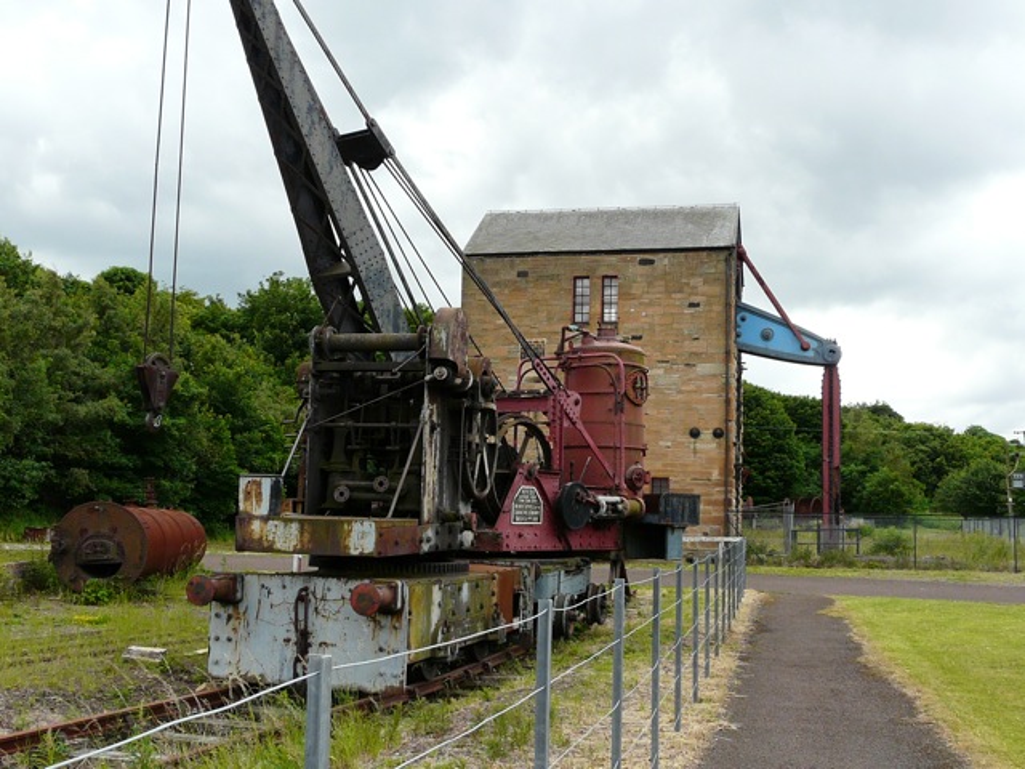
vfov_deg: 35.1
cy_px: 384
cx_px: 512
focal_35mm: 41
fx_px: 1214
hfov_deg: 45.8
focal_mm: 4.6
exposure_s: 1/250
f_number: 4.5
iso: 100
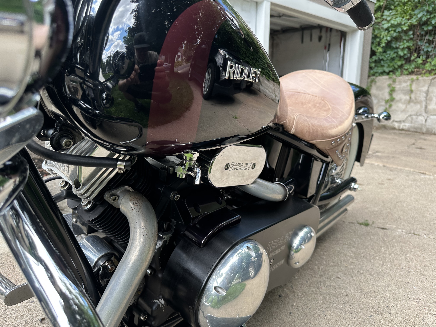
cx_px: 218
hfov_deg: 71.6
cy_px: 164
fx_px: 302
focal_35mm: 24
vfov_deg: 56.8
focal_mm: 6.86
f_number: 1.78
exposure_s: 1/256
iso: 80
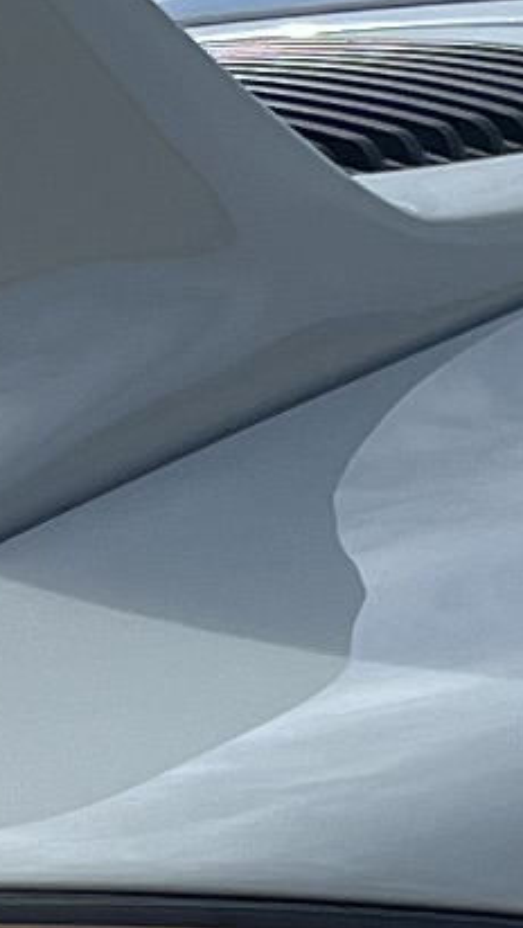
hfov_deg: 4.4
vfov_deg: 7.7
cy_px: 1128
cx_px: 832
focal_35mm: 277
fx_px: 6824
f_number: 1.5
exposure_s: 1/5587
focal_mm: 5.7
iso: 50
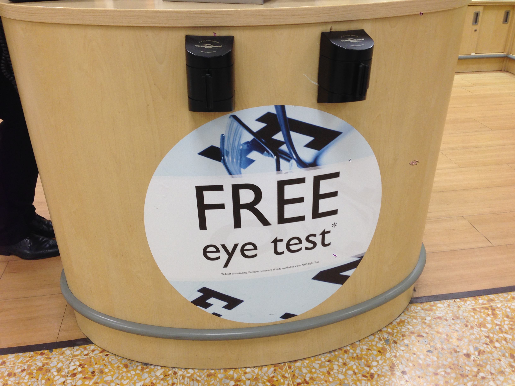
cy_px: 193
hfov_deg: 55.4
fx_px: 491
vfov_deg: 42.9
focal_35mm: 33
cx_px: 258
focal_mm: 4.12
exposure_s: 1/40
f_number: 2.4
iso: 50
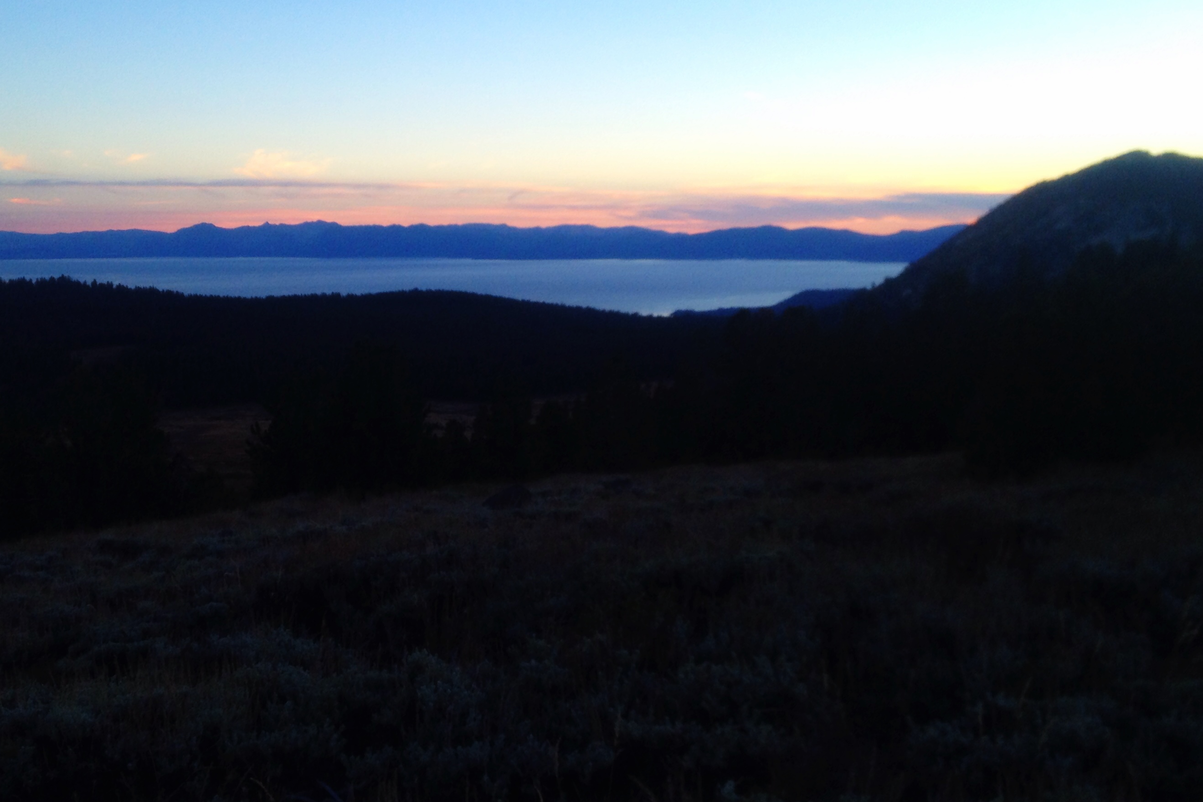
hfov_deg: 43.4
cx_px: 474
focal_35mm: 45
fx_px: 1504
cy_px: 332
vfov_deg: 29.8
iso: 50
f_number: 2.4
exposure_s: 1/120
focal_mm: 4.28
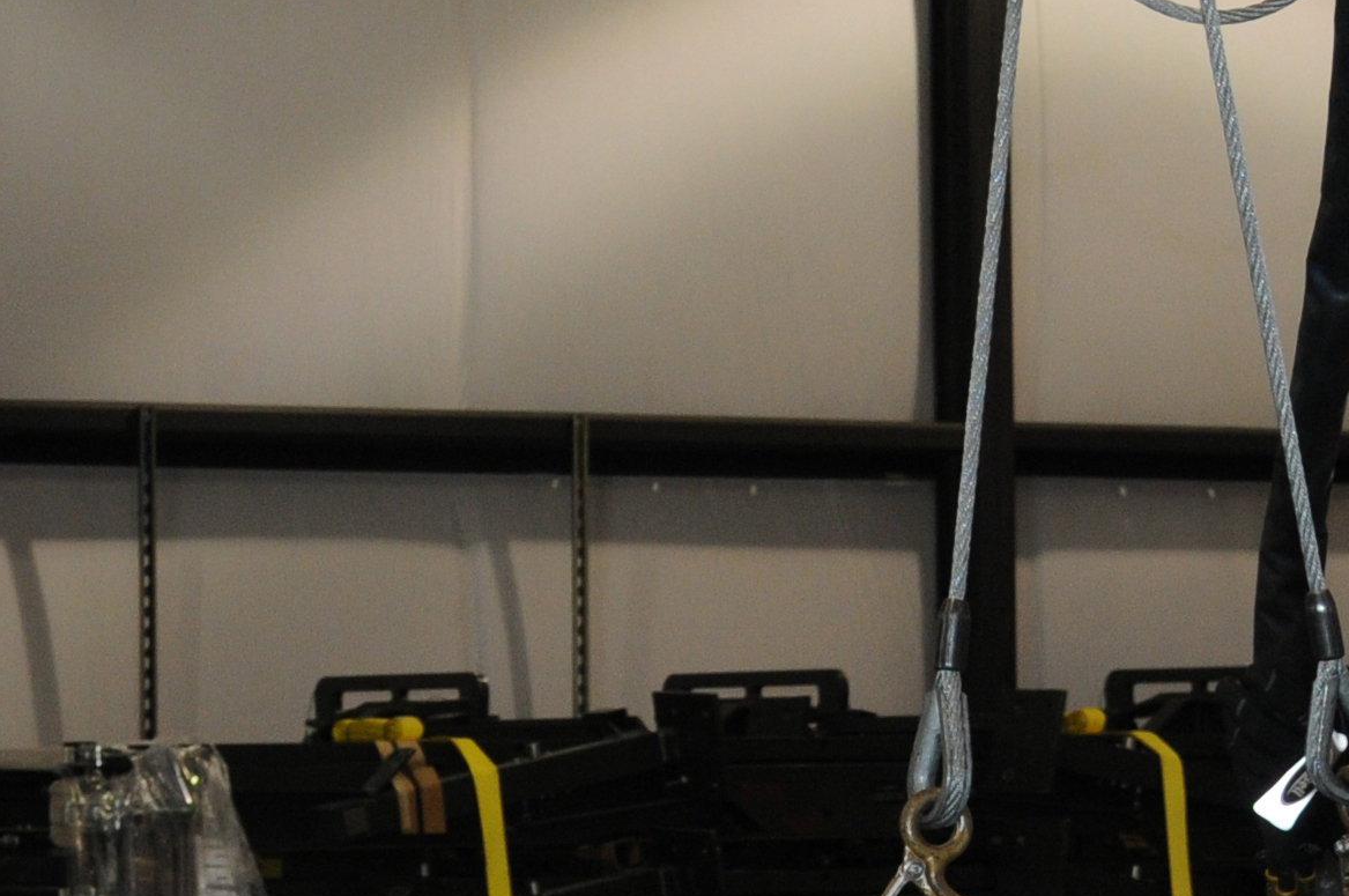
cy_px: 1087
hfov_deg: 13.8
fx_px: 5570
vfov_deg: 9.1
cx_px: 480
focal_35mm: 149
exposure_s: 1/100
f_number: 6.3
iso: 500
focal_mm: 27
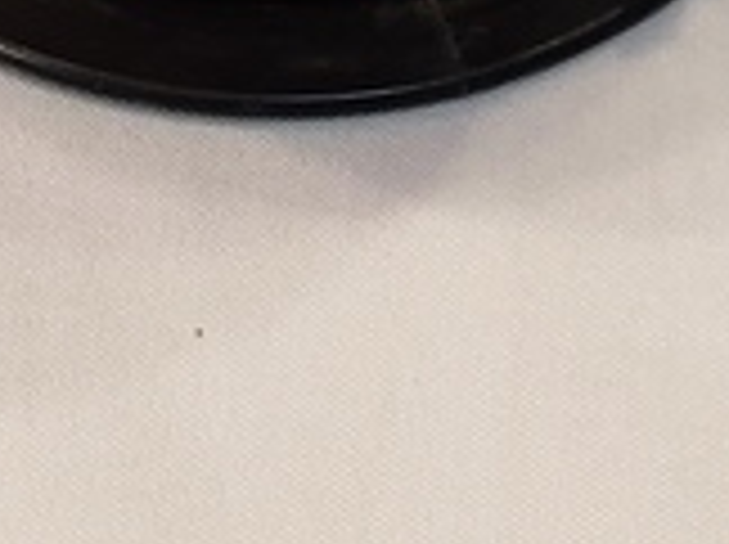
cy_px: -863
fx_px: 3407
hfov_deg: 12.2
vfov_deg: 8.2
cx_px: 324
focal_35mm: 162
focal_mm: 4.3
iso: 250
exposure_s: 1/40
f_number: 2.4
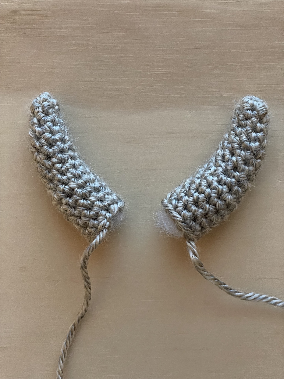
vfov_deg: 36.8
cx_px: 142
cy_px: 190
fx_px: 569
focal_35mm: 52
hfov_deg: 28.0
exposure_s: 1/40
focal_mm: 6
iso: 640
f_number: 2
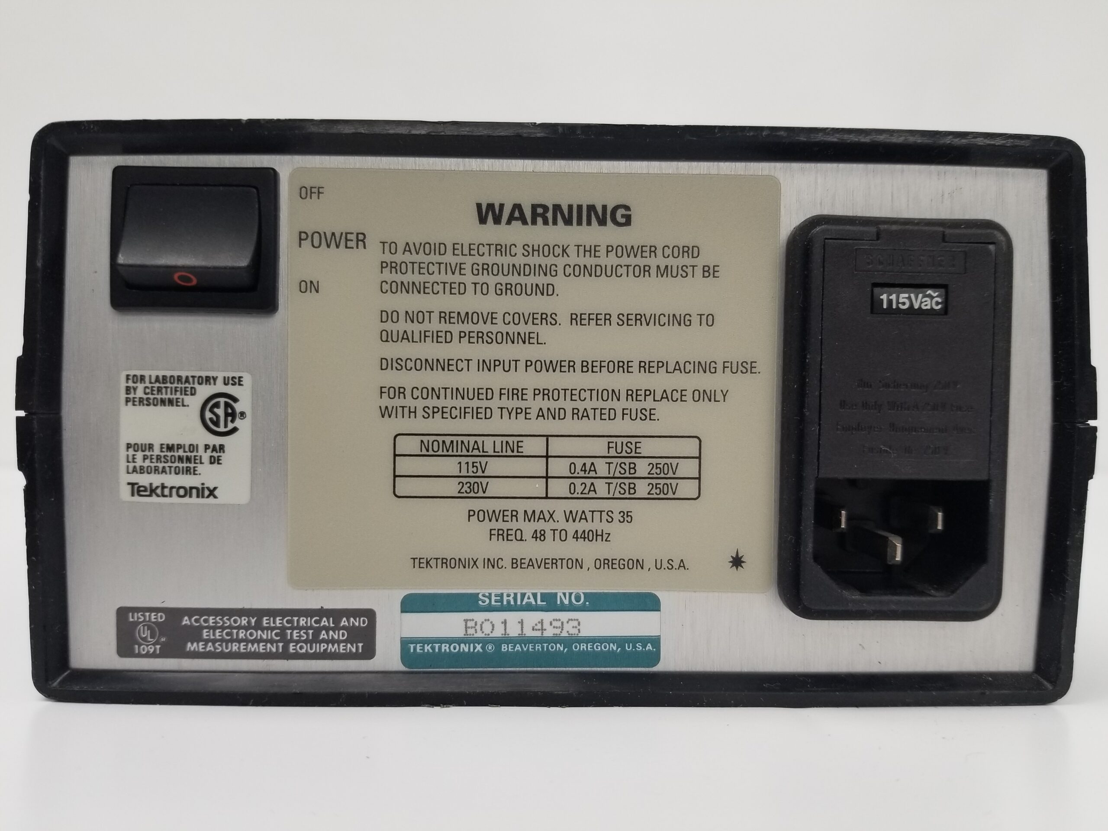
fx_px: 832
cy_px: 416
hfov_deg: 67.3
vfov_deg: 53.1
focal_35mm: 26
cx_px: 554
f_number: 1.7
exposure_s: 1/120
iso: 64
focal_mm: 4.25
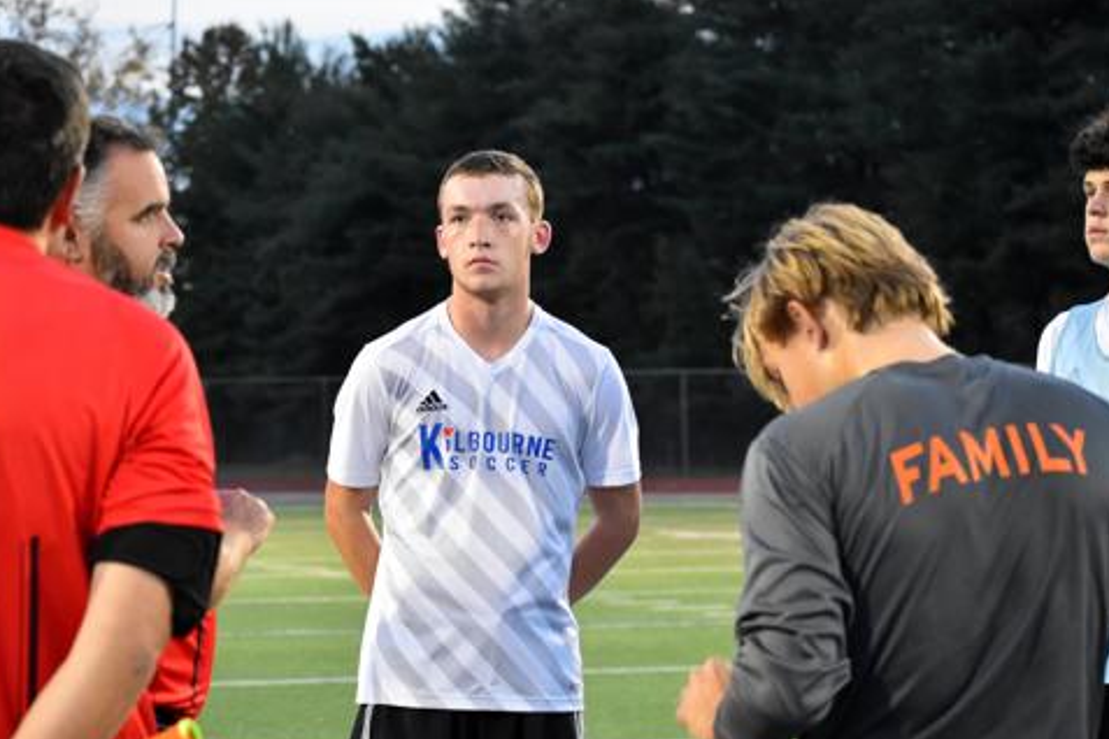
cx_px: 498
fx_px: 3727
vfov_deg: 11.3
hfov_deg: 16.9
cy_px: 403
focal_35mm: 121
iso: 3200
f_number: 4.5
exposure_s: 1/125
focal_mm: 70
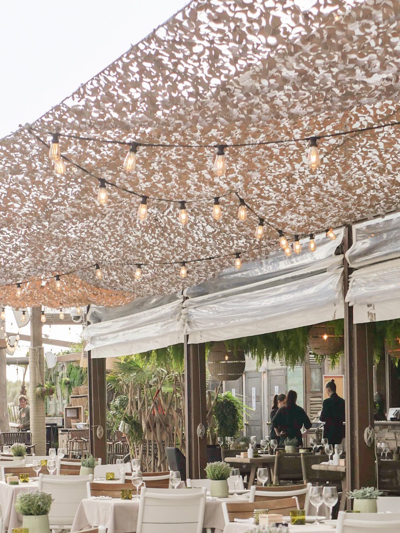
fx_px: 1248
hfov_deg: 18.2
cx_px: 162
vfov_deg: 23.8
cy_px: 415
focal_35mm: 81
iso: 200
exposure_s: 1/400
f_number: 3.2
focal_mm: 25
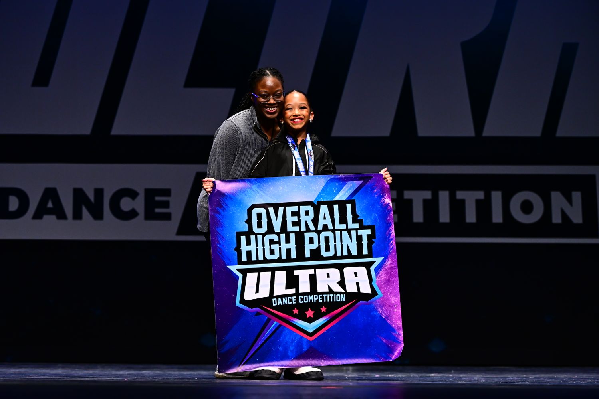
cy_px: 200
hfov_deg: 26.0
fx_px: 1298
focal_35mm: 78
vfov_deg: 17.5
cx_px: 300
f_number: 4
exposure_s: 1/800
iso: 2500
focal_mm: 78
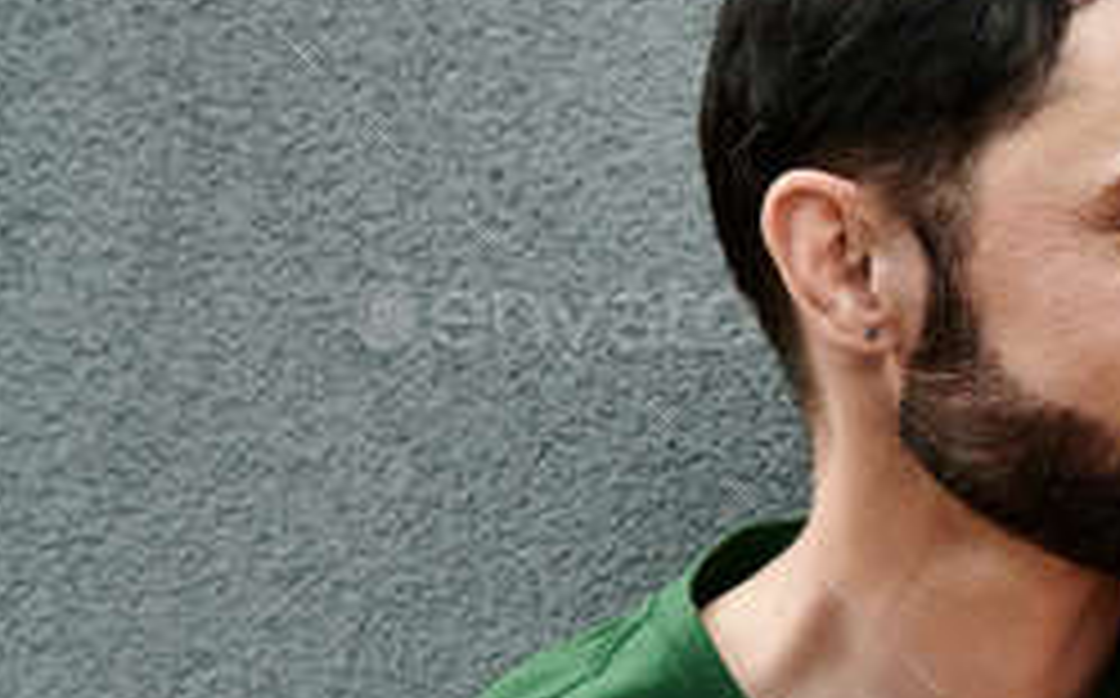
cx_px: 1219
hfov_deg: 22.5
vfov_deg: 14.9
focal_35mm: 87
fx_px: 2653
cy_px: 529
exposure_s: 1/320
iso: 100
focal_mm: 36
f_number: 4.5
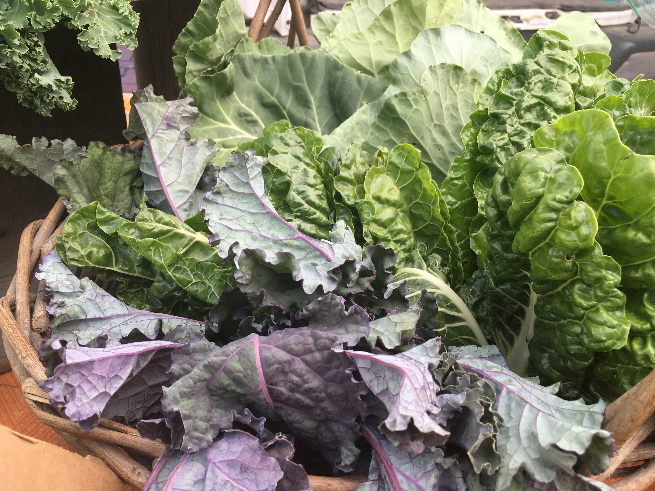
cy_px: 246
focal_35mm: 29
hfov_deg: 61.7
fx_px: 549
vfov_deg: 48.2
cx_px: 328
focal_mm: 4.15
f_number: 2.2
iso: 25
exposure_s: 1/129
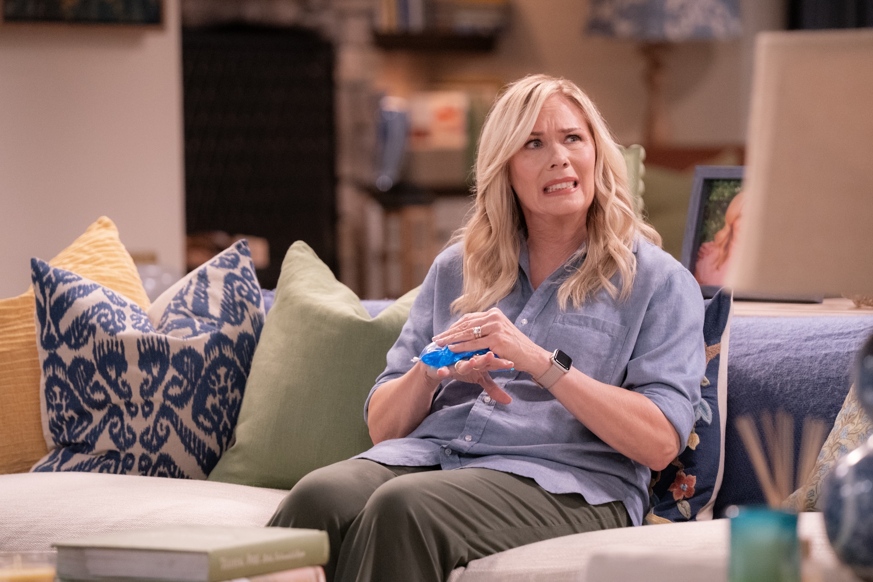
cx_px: 436
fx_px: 4849
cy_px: 291
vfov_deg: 6.9
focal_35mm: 200
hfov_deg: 10.3
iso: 6400
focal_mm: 200
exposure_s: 1/125
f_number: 3.5
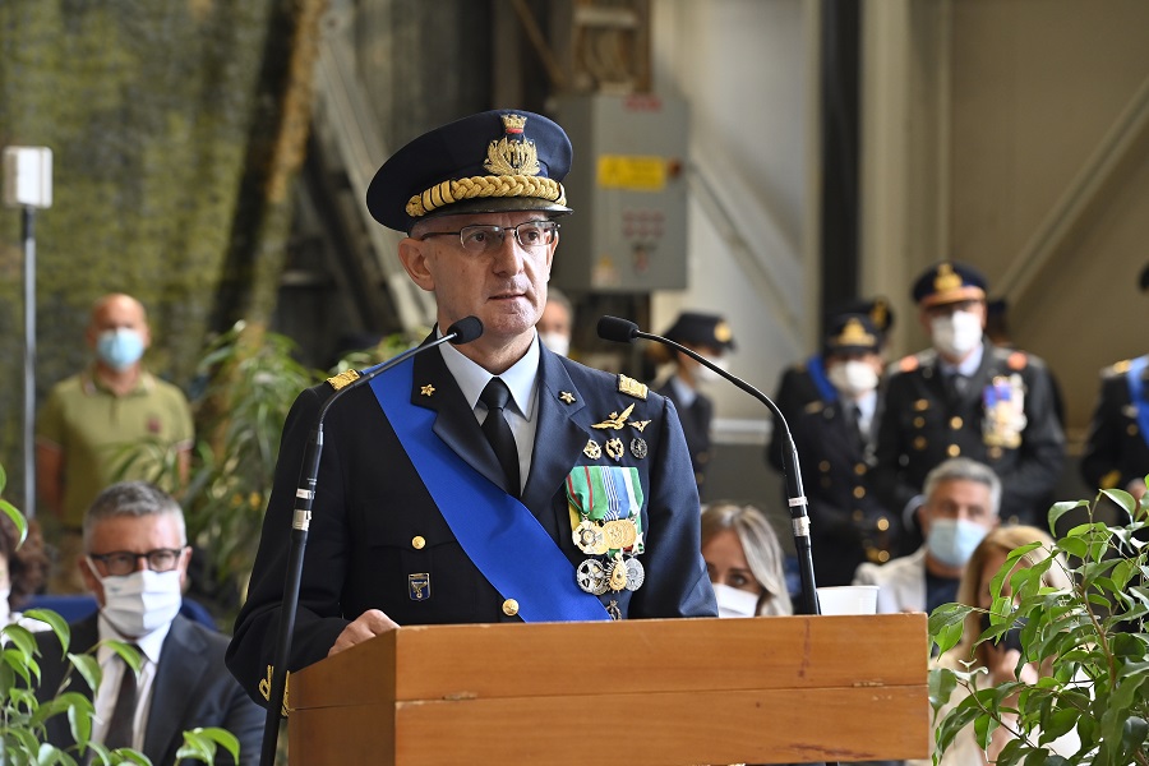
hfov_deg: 16.8
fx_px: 3894
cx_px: 574
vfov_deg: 11.2
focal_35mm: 122
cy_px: 383
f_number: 5.6
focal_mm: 122
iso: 1250
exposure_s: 1/160
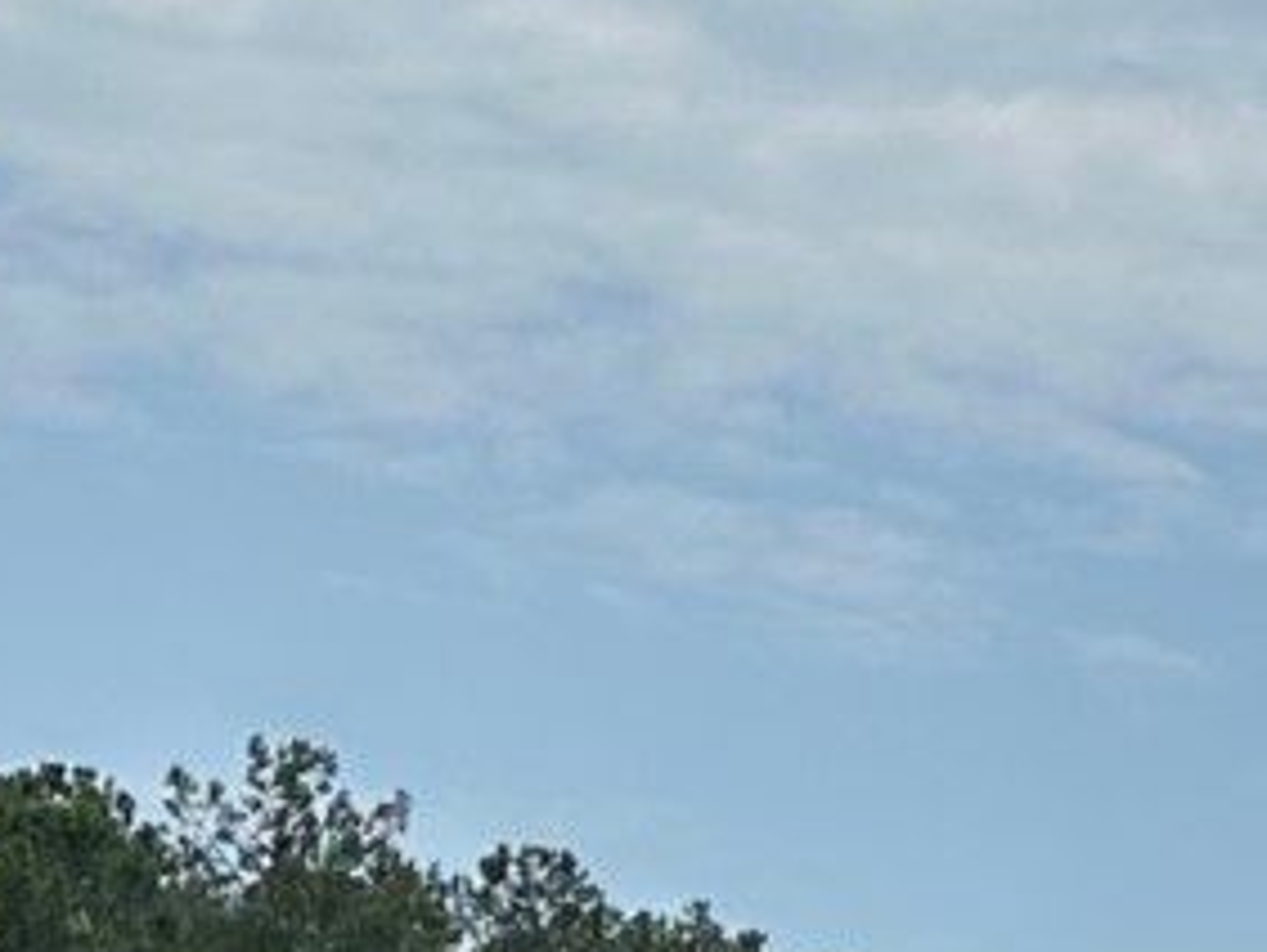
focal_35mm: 170
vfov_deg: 8.7
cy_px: 885
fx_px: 6228
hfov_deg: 10.2
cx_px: 2992
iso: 80
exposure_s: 1/13699
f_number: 1.78
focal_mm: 6.86
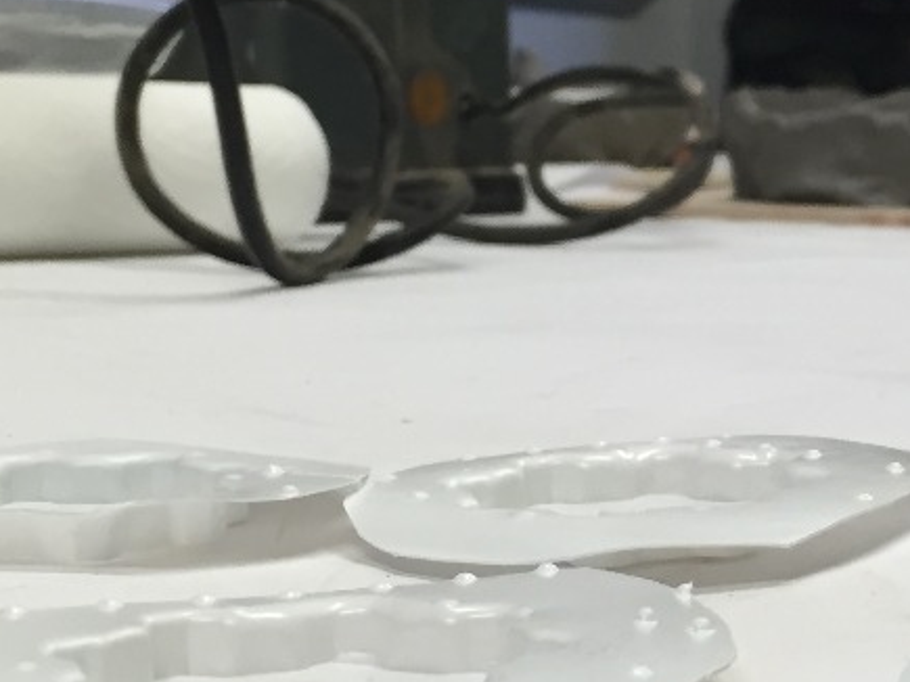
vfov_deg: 15.4
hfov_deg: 19.9
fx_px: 2523
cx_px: 868
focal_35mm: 96
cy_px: 295
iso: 32
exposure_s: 1/40
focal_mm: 4.15
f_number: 2.2
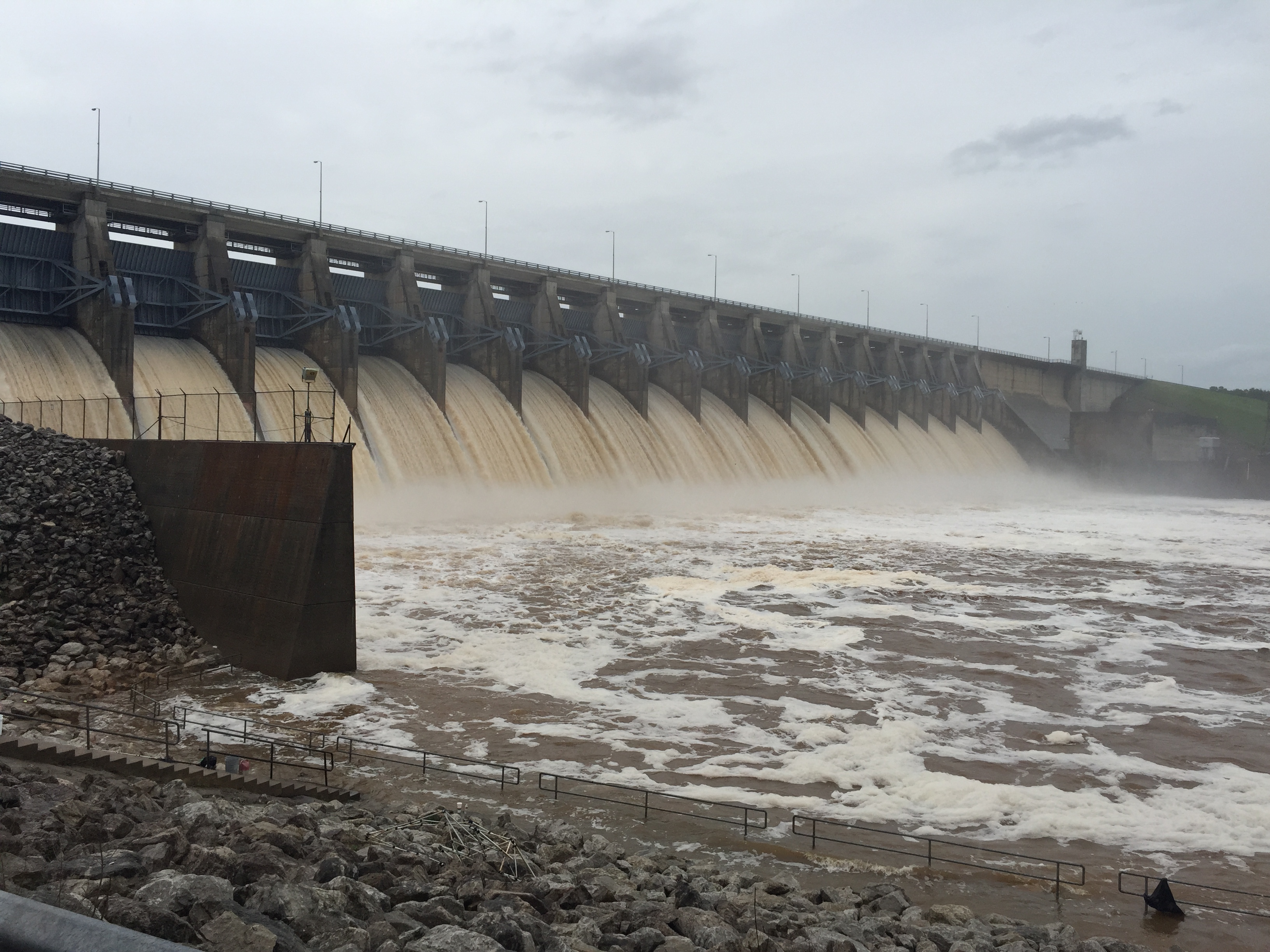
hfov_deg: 61.7
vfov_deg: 48.2
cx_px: 635
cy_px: 476
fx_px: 1064
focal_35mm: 29
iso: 32
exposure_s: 1/775
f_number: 2.2
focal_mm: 4.15
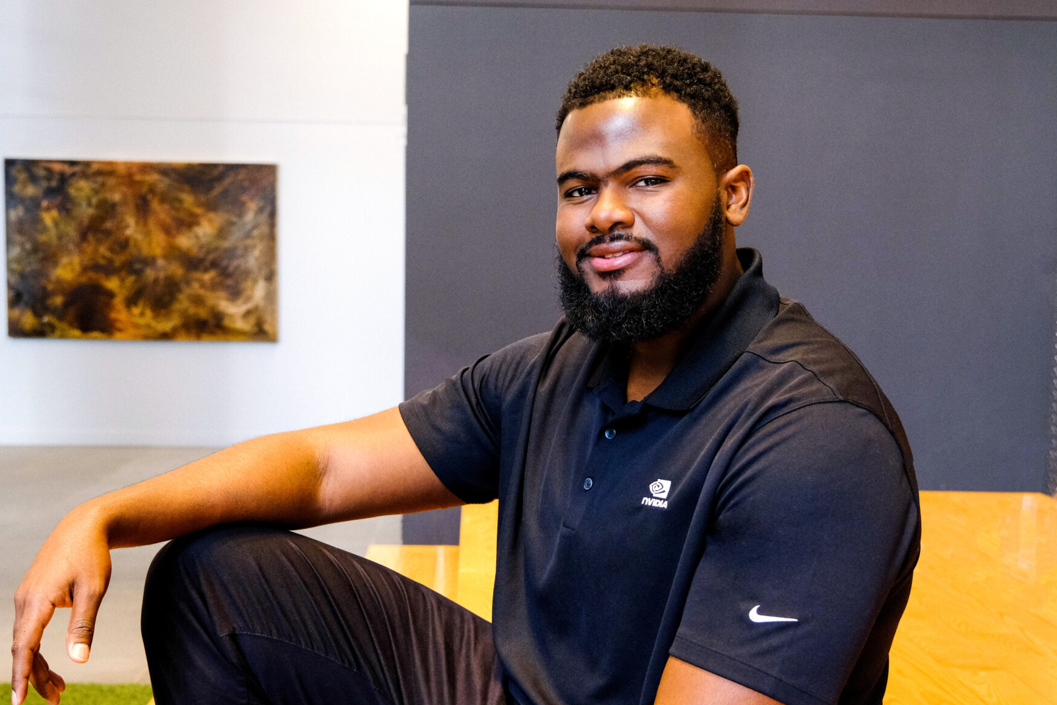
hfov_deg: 42.7
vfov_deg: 29.2
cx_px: 539
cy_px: 406
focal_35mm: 46
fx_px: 1350
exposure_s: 1/80
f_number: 4.5
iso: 2000
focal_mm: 26
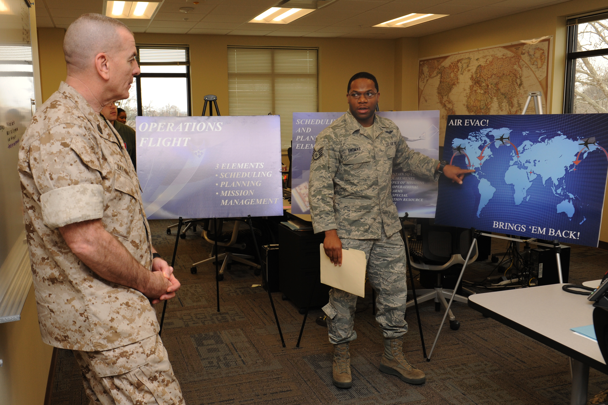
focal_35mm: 29
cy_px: 202
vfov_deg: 44.9
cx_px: 304
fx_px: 489
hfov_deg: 63.7
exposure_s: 1/160
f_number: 5.6
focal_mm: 29
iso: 1000
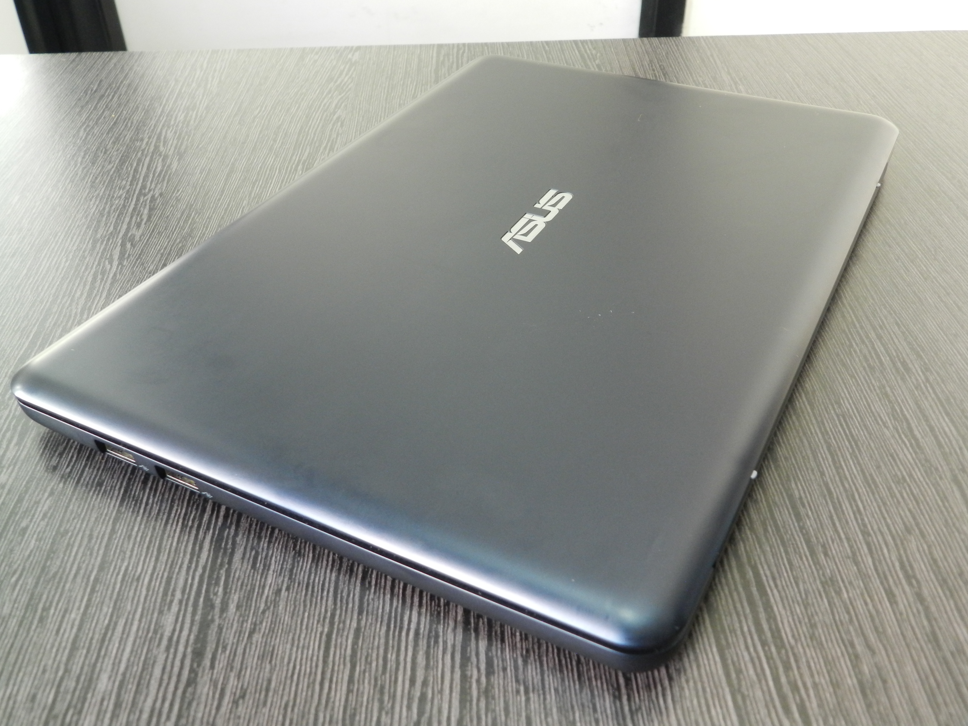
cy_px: 363
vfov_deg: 44.2
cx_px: 484
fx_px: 895
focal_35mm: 32
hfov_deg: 56.8
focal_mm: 5.6
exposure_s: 1/6
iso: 400
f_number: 3.7
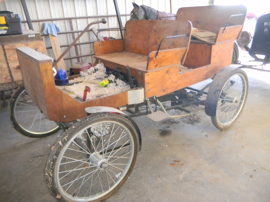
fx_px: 218
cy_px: 101
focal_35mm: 28
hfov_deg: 63.4
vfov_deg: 49.7
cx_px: 135
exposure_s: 1/57.7
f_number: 3.9
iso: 400
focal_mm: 5
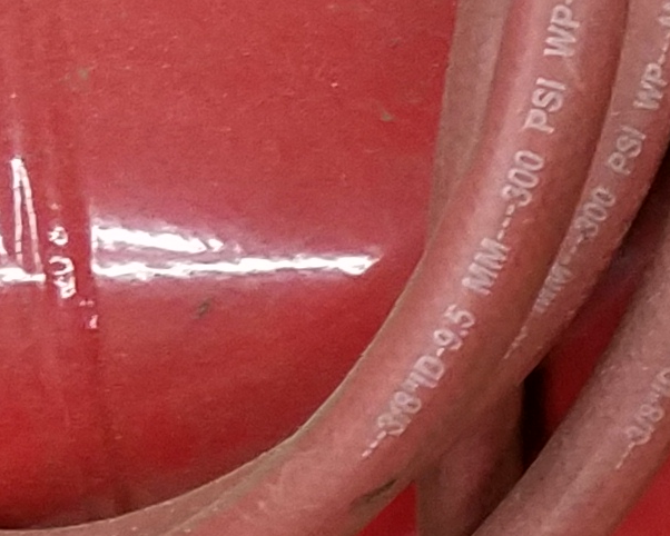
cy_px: 542
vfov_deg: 9.0
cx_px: 1422
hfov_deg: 10.3
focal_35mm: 170
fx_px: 3372
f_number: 1.7
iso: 160
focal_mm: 4.2
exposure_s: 1/30
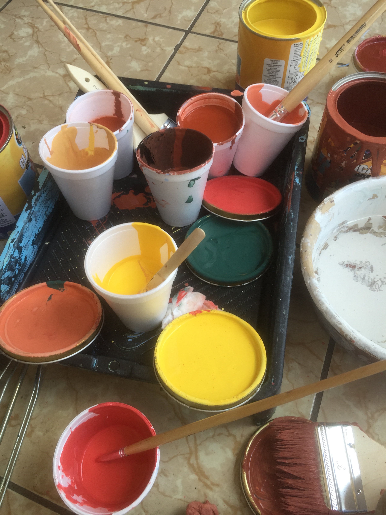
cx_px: 193
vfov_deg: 61.7
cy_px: 258
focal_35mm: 29
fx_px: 431
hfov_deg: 48.2
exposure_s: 1/120
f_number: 2.2
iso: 32
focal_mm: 4.15
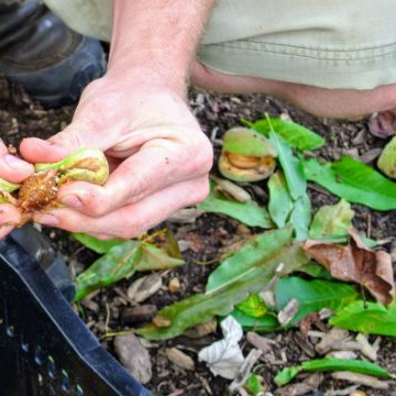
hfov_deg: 11.7
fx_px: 1903
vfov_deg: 11.9
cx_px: -16
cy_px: 150
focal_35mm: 147
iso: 180
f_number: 5.6
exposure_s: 1/60
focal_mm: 30
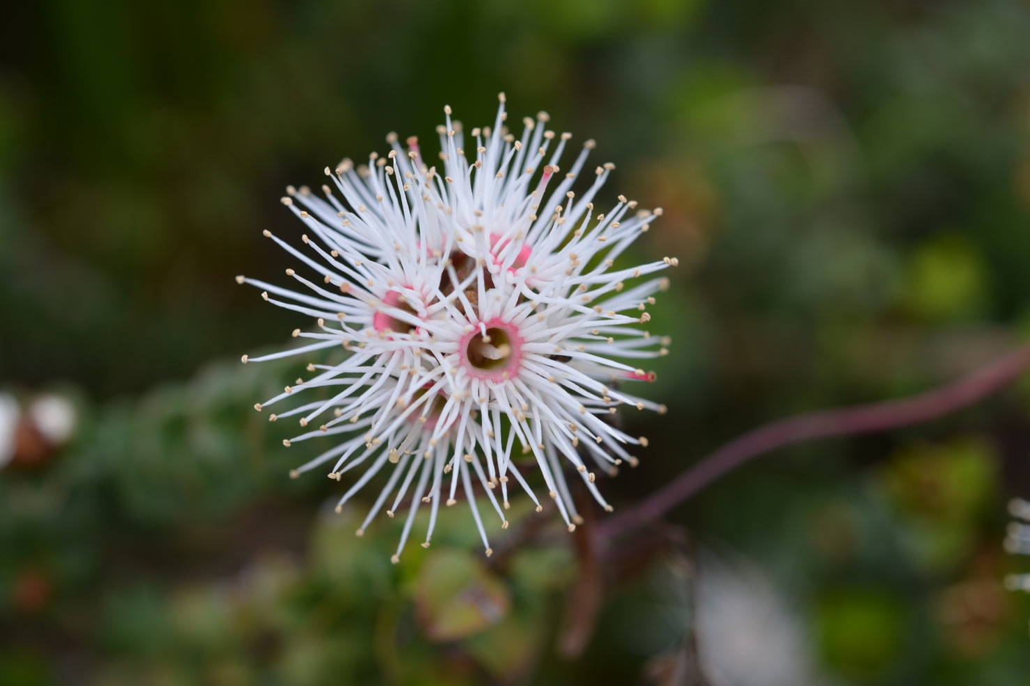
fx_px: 2603
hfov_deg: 22.4
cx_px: 511
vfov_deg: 15.0
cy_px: 341
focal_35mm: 91
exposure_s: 1/125
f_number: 8
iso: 160
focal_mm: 60
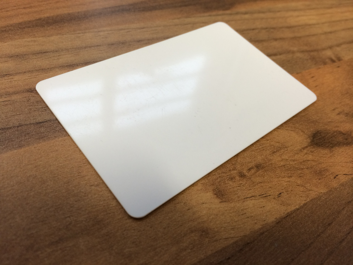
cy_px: 132
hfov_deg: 60.0
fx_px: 306
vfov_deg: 46.8
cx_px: 176
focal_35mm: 30
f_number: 2.2
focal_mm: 4.12
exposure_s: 1/33
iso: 50
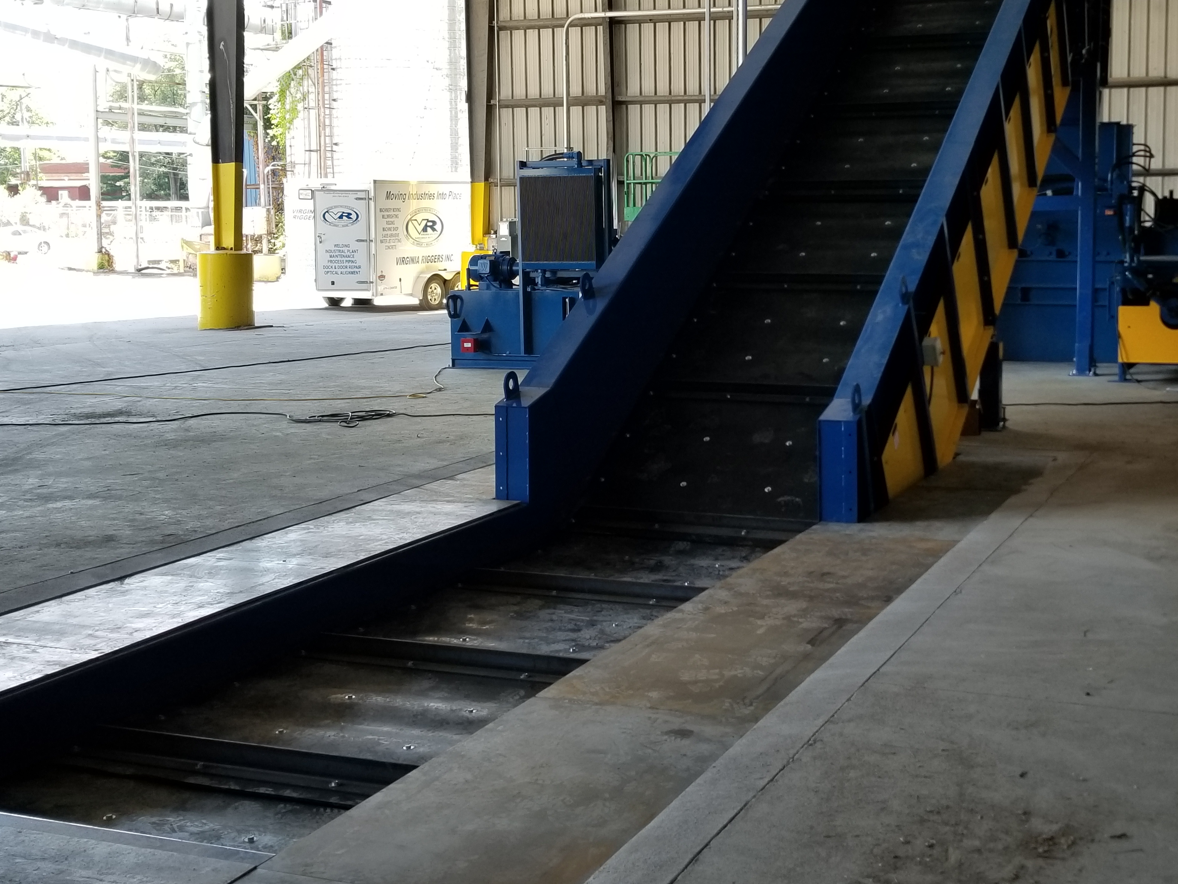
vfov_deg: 41.5
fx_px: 1157
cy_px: 336
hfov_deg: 53.5
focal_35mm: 34
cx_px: 719
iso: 64
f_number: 1.7
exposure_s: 1/120
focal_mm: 4.3
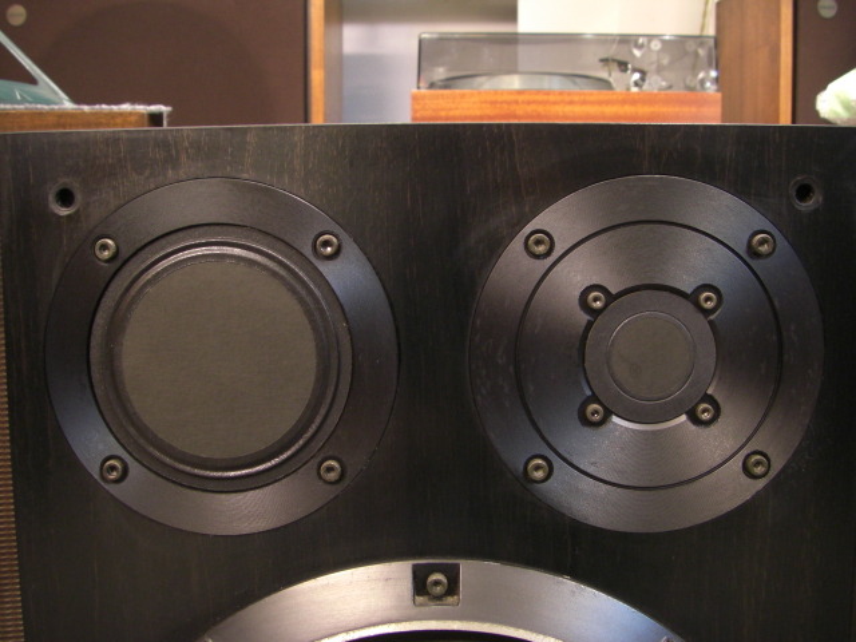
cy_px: 321
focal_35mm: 38
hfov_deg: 49.0
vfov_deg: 37.7
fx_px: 940
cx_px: 428
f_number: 3.4
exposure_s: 1/2
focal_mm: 6.3
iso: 200
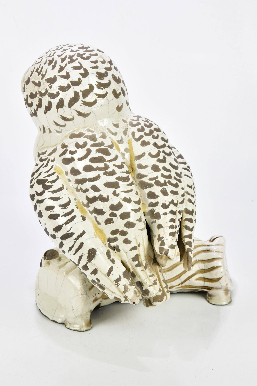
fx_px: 932
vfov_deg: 23.4
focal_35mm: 87
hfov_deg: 15.7
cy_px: 193
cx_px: 128
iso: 1600
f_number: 9
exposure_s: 1/100
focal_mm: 58
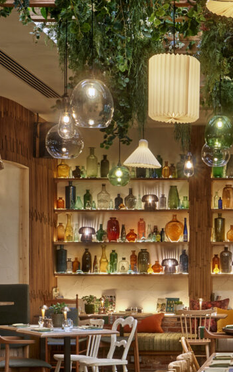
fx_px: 955
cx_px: 280
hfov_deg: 13.5
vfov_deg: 21.9
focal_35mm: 94
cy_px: 279
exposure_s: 2
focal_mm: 34
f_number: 16
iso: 100
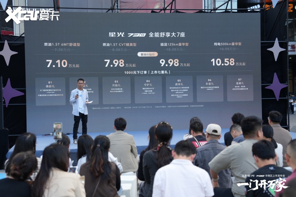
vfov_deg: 23.0
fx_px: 485
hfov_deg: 33.9
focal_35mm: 59
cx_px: 148
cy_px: 98
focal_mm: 59
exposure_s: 1/160
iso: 250
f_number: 3.2
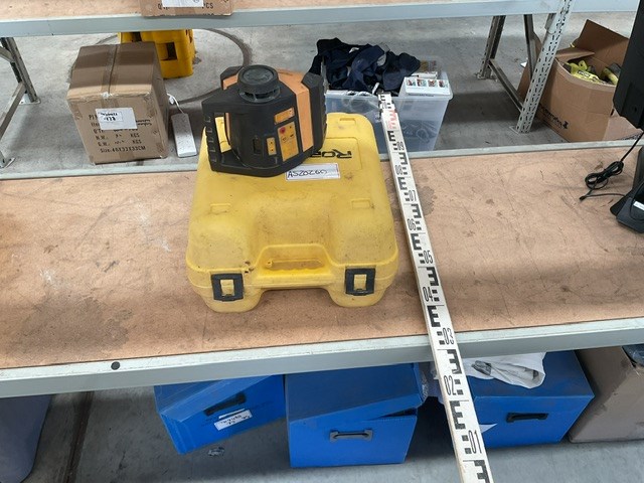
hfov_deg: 61.7
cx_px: 322
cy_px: 242
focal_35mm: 29
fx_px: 540
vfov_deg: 48.2
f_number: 1.8
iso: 64
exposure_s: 1/100
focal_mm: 3
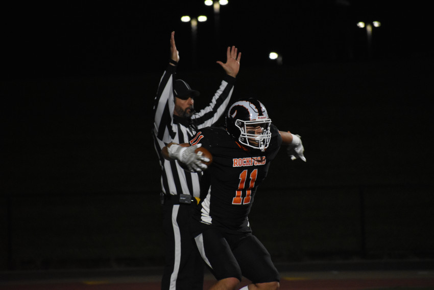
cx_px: 217
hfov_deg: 6.2
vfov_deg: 4.2
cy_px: 145
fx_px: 3979
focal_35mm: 330
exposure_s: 1/400
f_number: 5.6
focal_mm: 220
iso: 3200
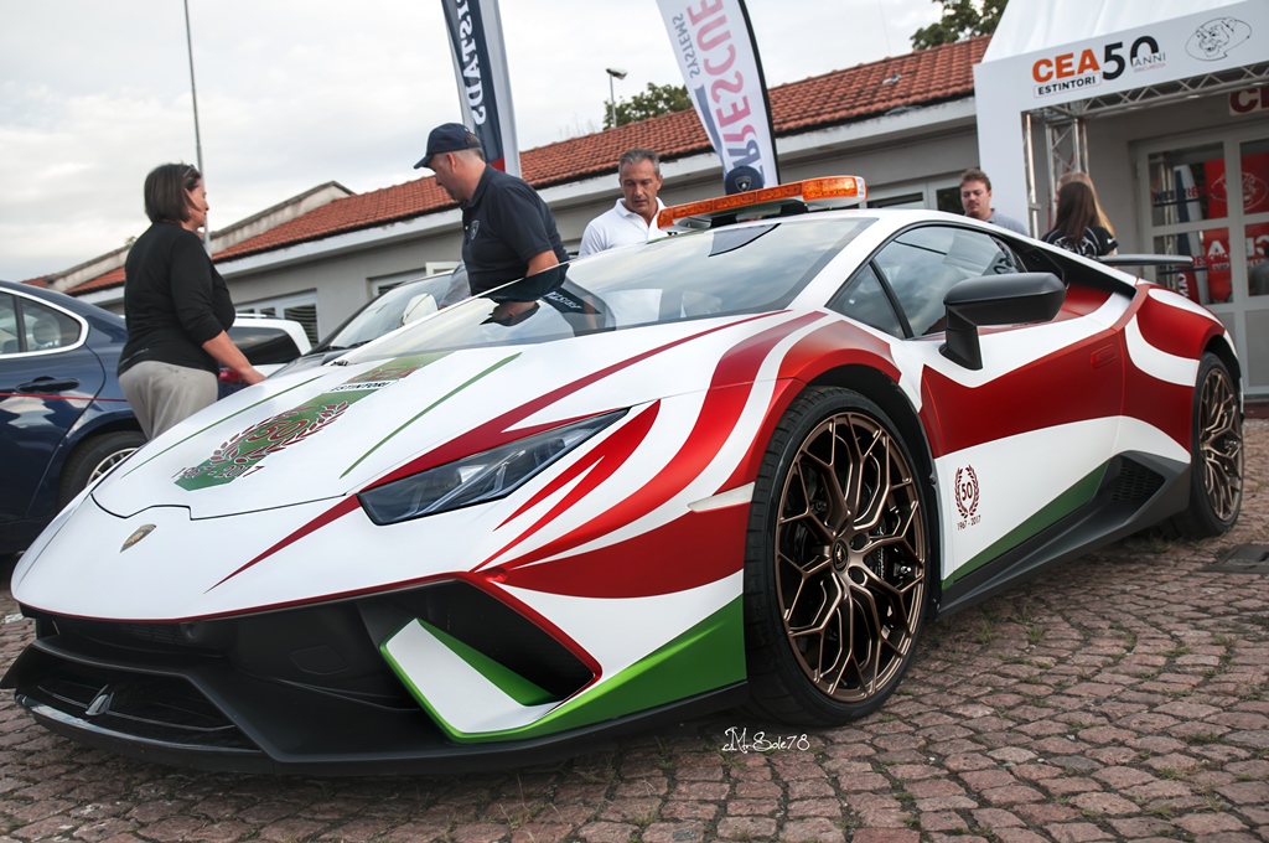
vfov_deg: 39.9
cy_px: 422
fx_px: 1162
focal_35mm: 33
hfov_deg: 57.3
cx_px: 634
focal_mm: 22
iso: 100
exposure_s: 1/160
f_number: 4.5
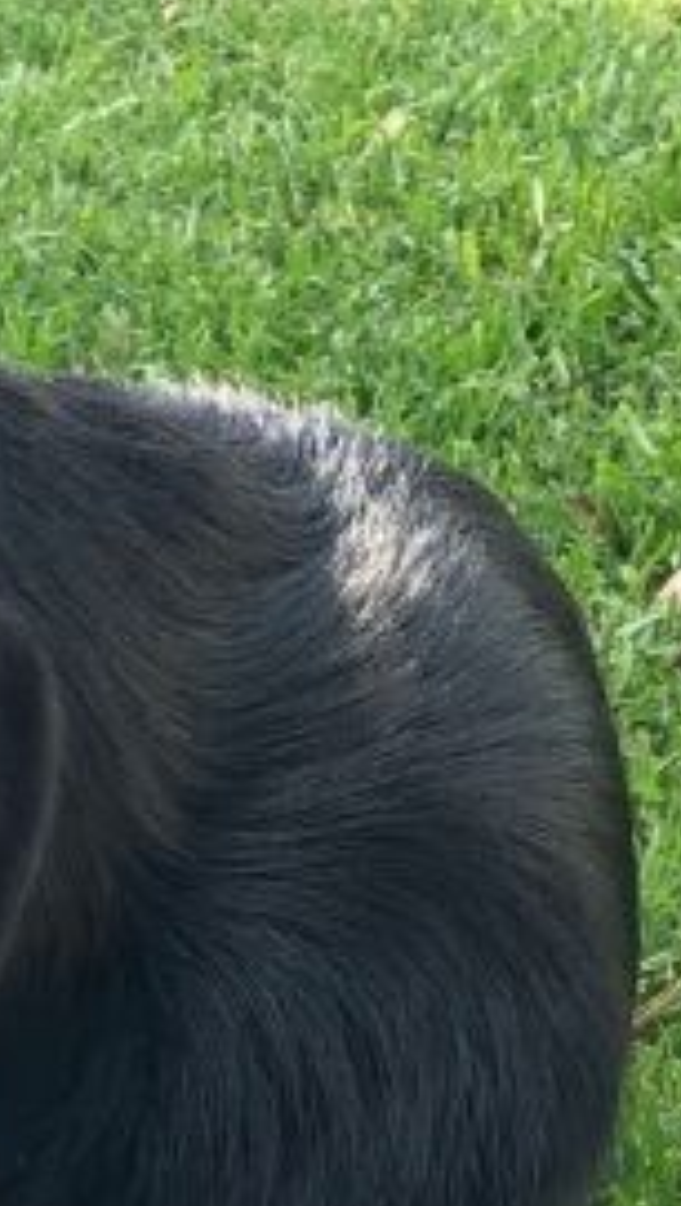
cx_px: -543
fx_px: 4322
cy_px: 1384
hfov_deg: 8.7
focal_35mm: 135
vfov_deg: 15.4
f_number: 1.8
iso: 20
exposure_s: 1/304
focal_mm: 3.99
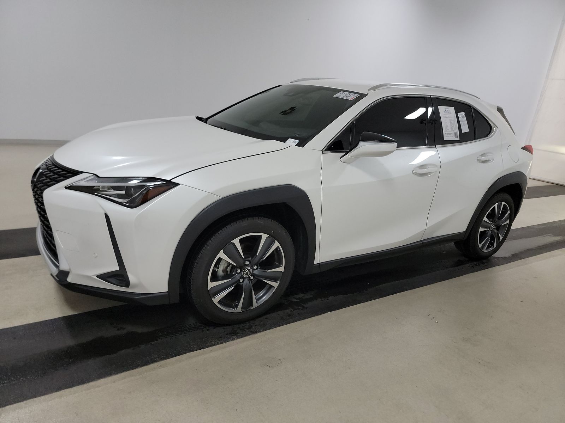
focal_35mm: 24
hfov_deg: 71.6
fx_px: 392
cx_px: 282
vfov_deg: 56.8
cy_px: 212
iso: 839
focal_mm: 6.7
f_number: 1.8
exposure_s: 1/59
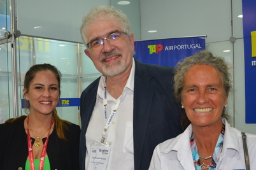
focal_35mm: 47
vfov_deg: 28.1
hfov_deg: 41.7
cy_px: 132
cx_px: 101
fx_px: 334
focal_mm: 18
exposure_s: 1/60
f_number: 3.5
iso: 450
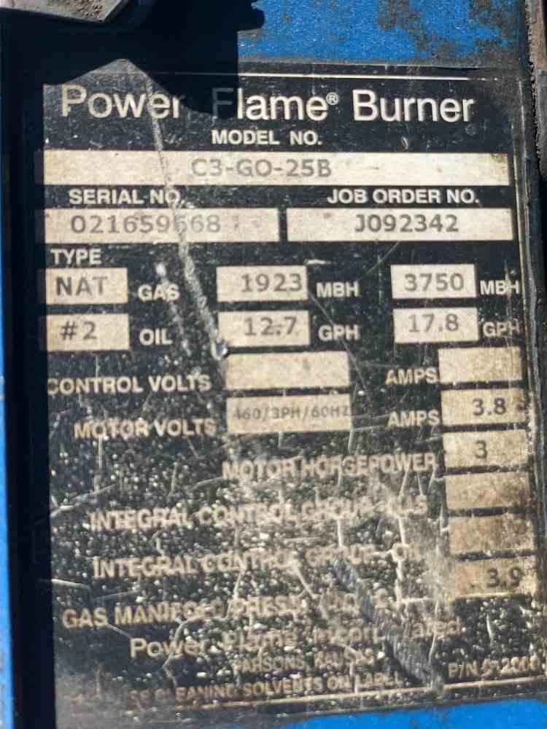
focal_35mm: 52
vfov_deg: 36.8
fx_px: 1096
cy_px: 364
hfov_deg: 28.0
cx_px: 274
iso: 16
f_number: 2.4
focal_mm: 6
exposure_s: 1/428
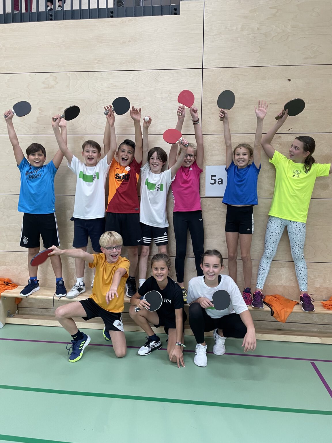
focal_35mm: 26
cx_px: 166
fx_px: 332
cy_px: 222
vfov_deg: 67.3
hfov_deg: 53.1
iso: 125
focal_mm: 4.2
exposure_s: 1/53
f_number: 1.6
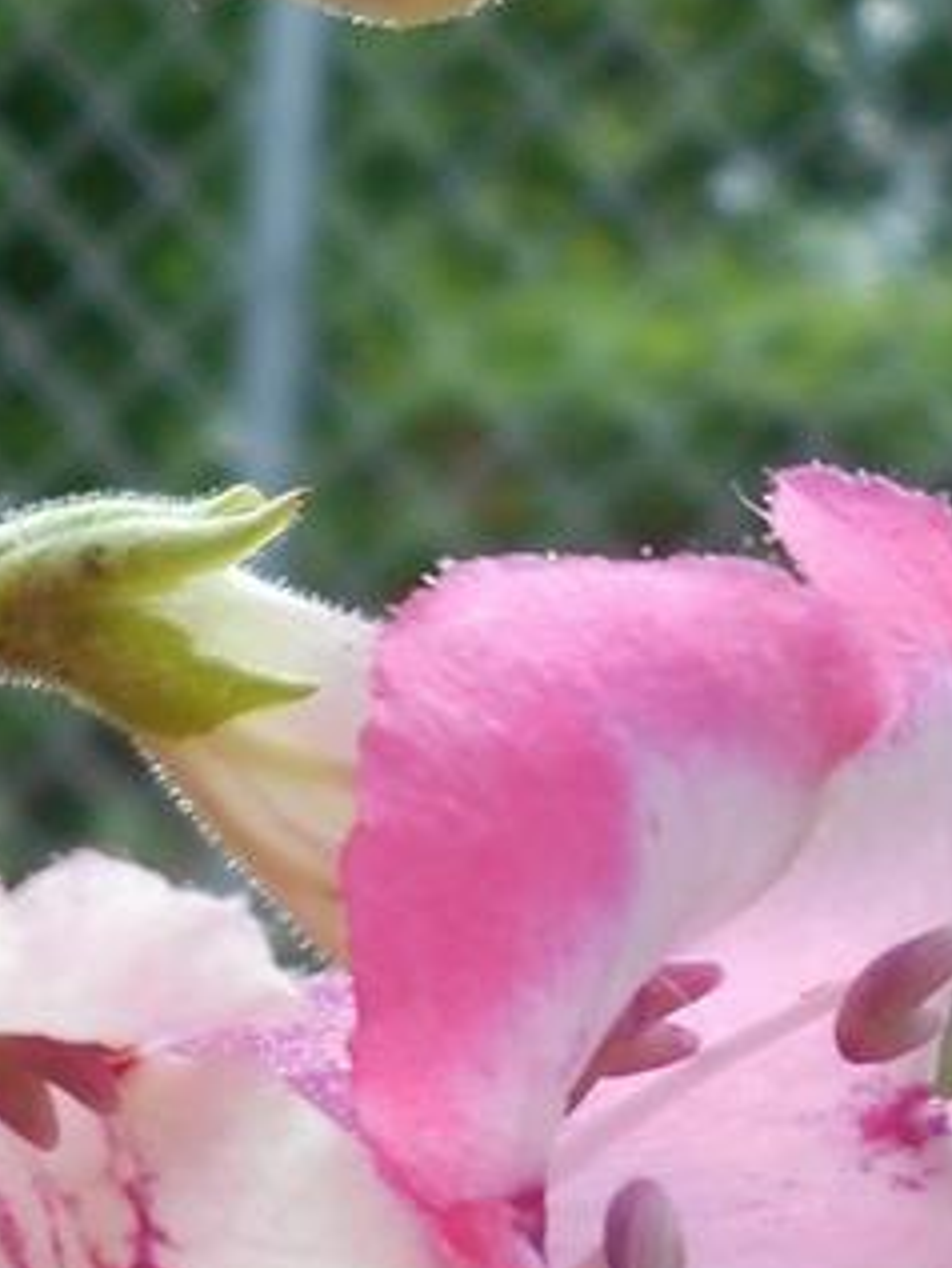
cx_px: -592
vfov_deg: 17.2
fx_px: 3848
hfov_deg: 13.1
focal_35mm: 105
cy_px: 1818
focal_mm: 4.5
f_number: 3.7
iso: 80
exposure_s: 1/80
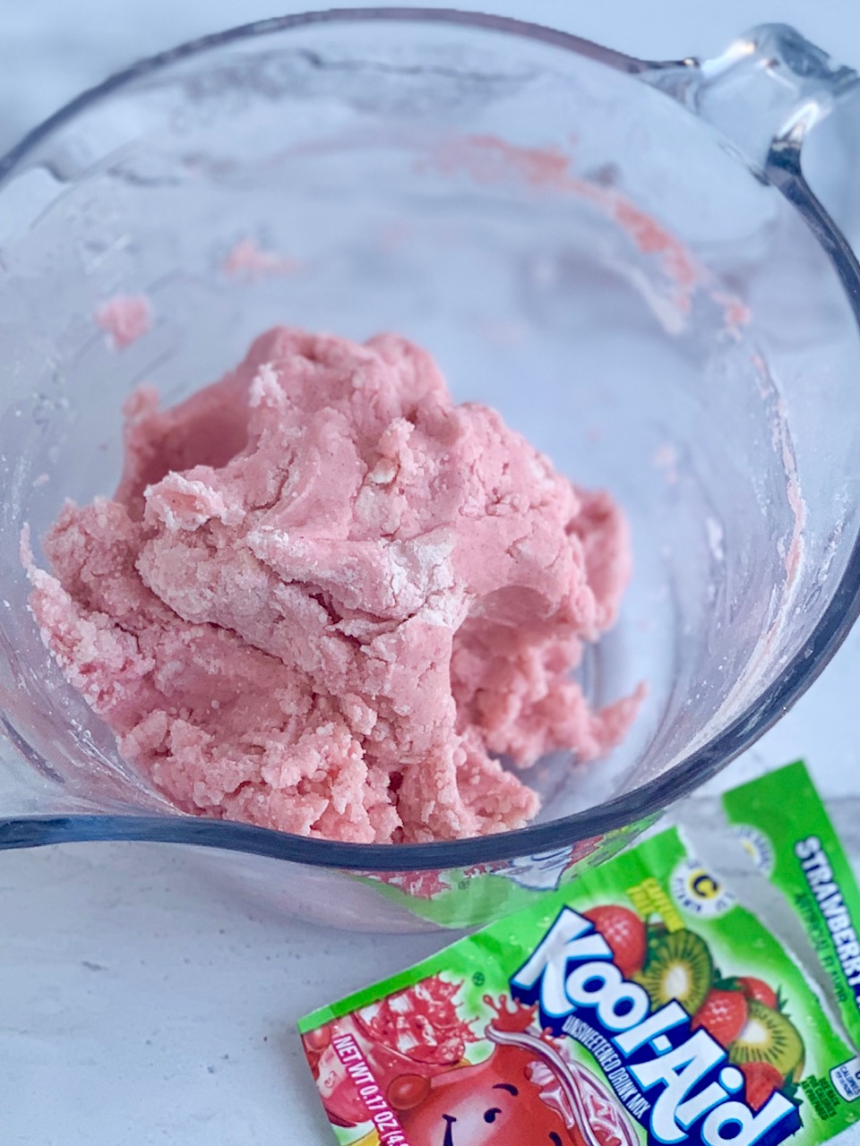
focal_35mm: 52
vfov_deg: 36.8
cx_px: 430
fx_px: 1723
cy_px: 573
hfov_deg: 28.0
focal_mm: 6
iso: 40
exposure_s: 1/122
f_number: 2.4
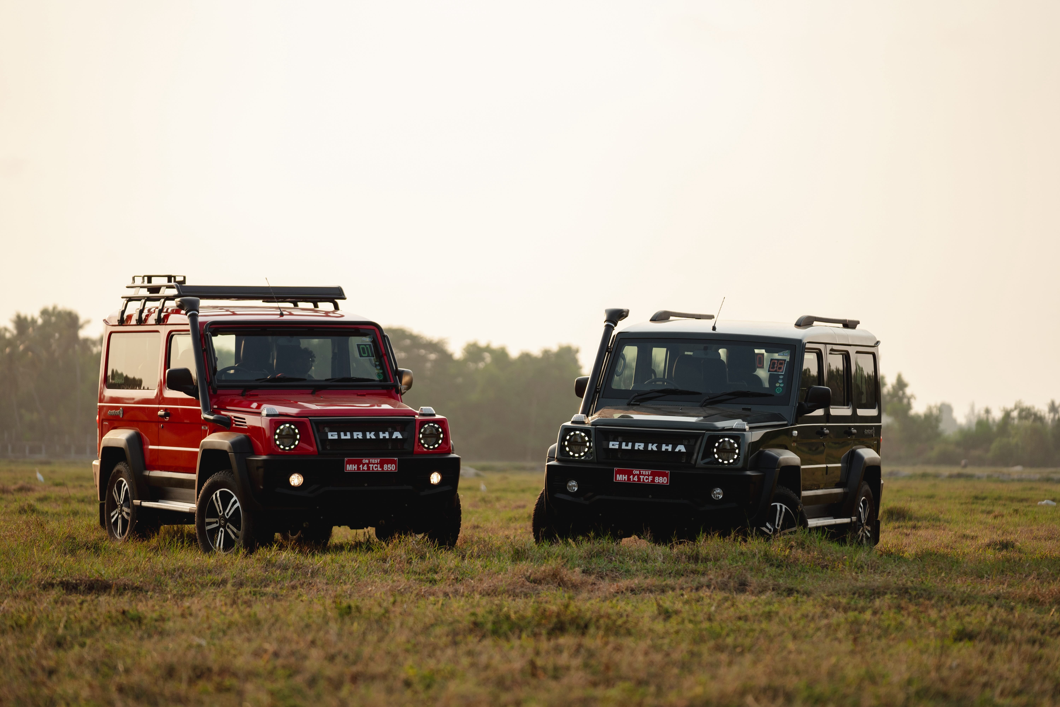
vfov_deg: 10.5
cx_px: 530
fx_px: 3827
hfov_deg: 15.8
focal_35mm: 130
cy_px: 354
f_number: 2.8
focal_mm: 130
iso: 200
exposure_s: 1/1250
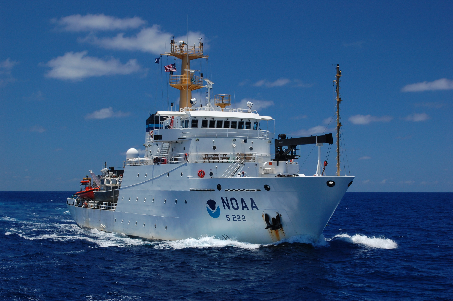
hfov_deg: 35.1
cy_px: 150
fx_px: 717
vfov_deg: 23.7
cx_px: 226
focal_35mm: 57
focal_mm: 38
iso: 400
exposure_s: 1/320
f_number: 9
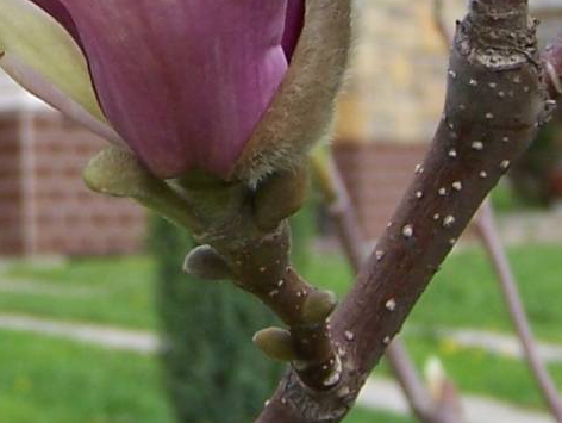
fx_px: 1674
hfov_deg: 19.0
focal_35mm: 103
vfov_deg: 14.0
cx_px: 224
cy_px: -68
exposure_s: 1/500
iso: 80
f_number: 2.8
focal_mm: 6.3
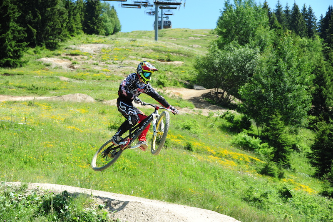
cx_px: 166
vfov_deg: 19.4
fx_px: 647
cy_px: 111
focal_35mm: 70
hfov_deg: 28.9
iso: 800
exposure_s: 1/2000
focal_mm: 70
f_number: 5
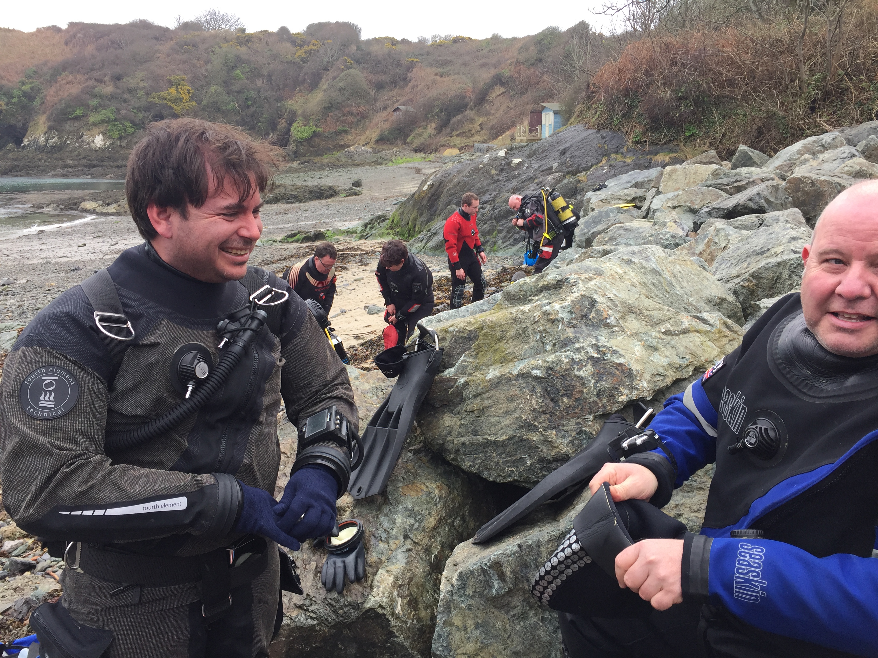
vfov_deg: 48.2
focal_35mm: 29
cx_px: 439
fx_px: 736
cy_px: 329
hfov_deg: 61.7
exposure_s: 1/299
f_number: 2.2
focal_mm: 4.15
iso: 32
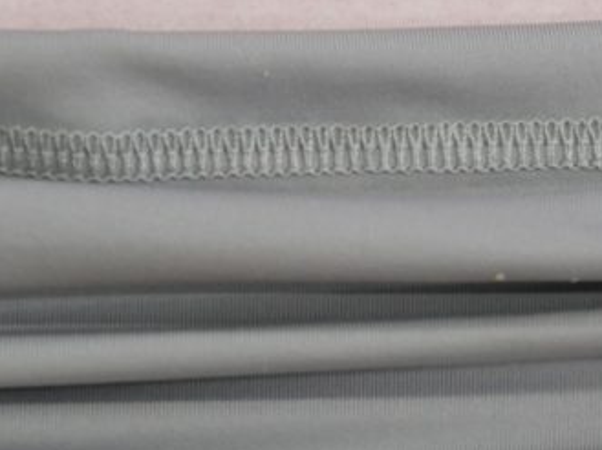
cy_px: 99
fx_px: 5368
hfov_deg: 6.4
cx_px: 411
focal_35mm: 309
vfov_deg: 4.8
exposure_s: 1/200
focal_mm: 81
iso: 3200
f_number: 5.4
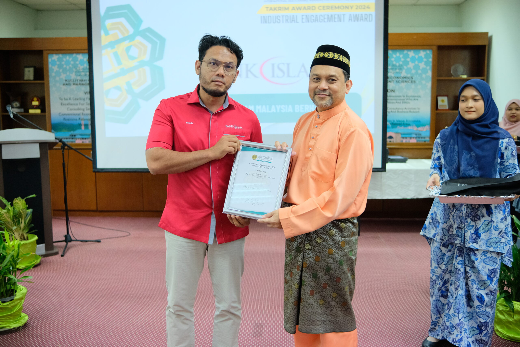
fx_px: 506
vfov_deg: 37.9
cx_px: 260
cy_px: 174
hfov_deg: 54.4
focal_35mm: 35
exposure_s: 1/160
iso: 2000
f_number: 2
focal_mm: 23
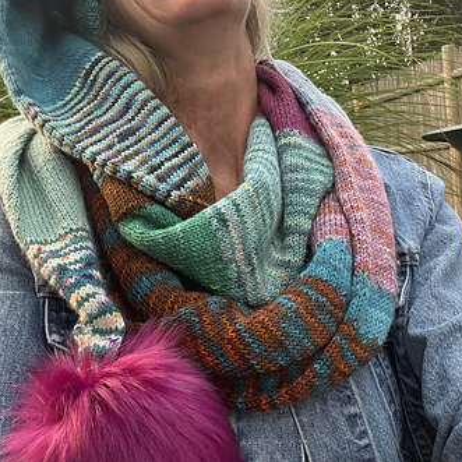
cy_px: 114
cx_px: 214
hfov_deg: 41.8
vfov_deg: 40.6
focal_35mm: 40
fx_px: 604
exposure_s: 1/121
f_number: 2.2
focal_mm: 2.71
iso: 64
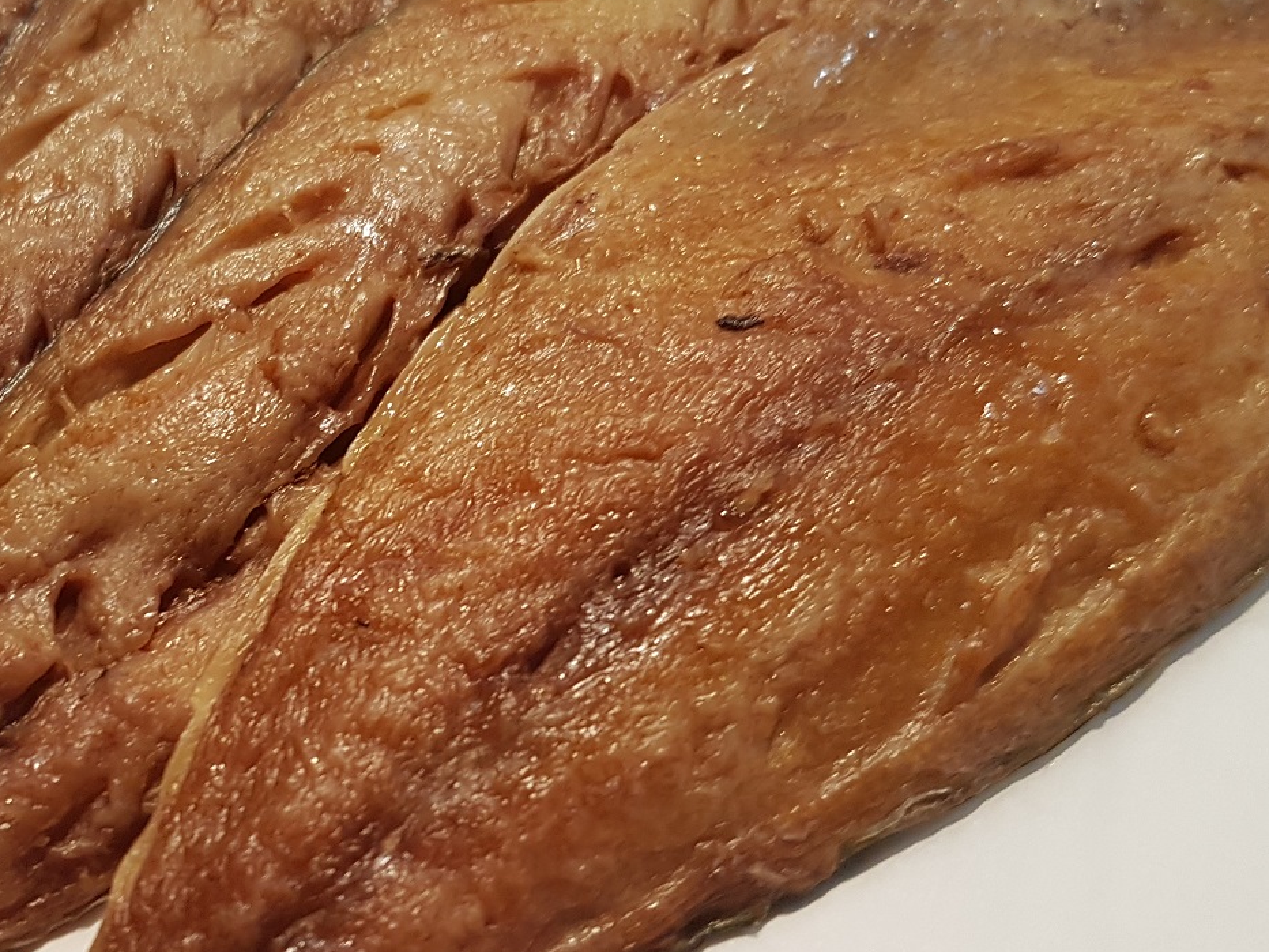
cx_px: 417
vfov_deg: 32.2
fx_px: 1650
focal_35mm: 45
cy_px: 504
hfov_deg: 41.5
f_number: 1.7
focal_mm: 4.2
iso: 125
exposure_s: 1/50
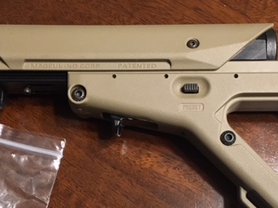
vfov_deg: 25.2
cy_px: 164
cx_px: 142
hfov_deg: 33.8
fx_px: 457
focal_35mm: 57
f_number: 2.2
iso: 200
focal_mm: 4.15
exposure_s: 1/30
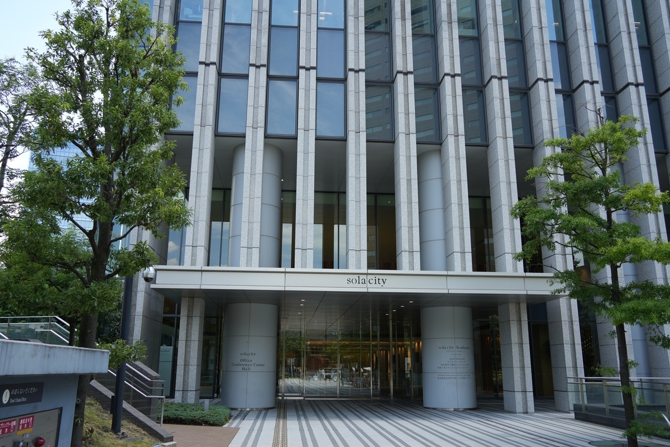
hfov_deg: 61.9
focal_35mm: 30
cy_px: 224
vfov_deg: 43.6
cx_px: 335
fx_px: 558
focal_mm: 30
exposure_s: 1/100
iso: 100
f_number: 5.6
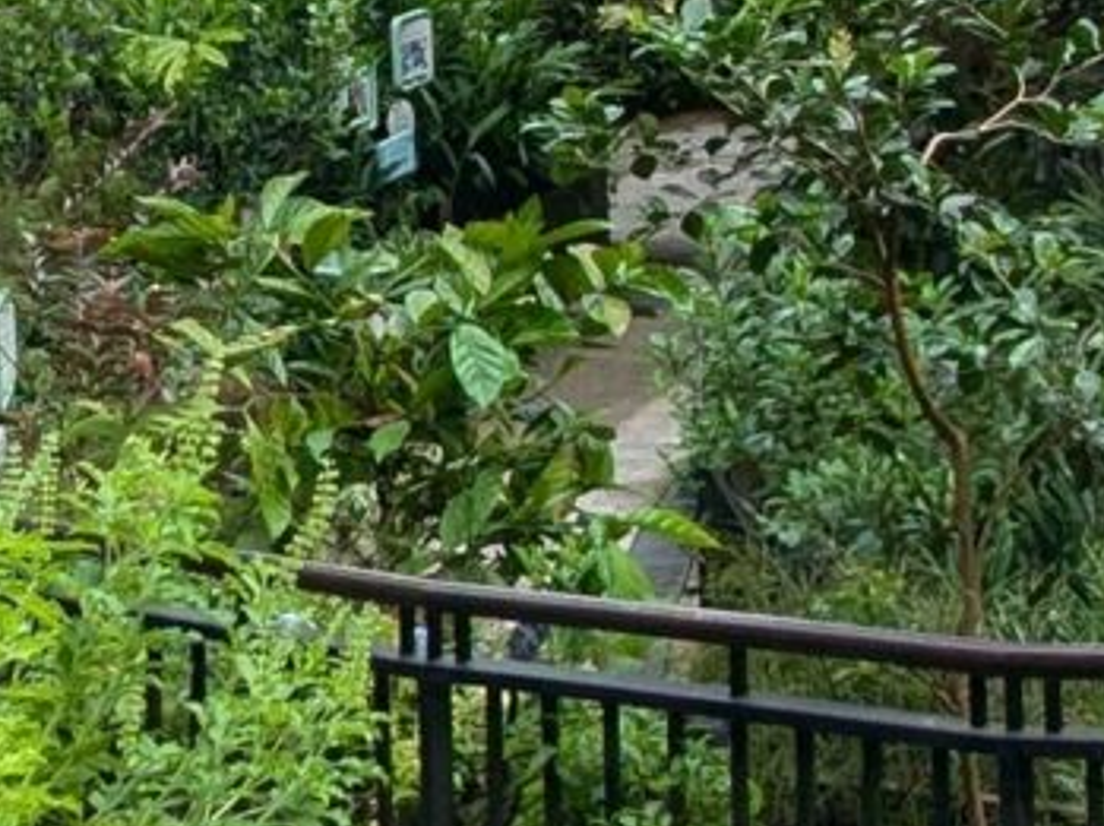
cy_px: -491
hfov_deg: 20.4
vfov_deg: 14.4
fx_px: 2995
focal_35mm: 94
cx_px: 1009
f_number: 2.2
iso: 32
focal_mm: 2.35
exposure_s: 1/1431
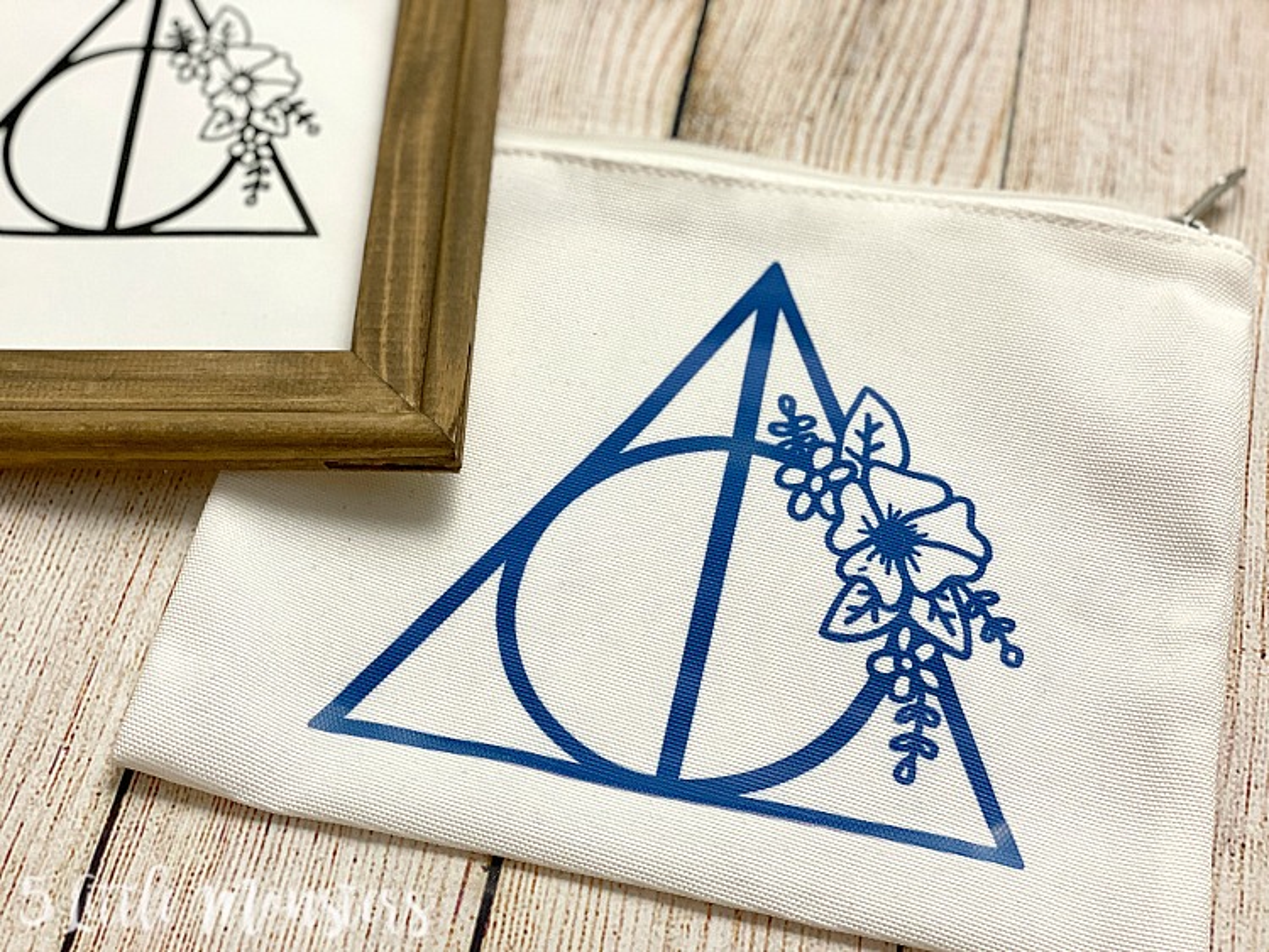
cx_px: 634
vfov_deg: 28.0
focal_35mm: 52
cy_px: 476
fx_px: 1907
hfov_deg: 36.8
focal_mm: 6
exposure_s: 1/40
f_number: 2
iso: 160
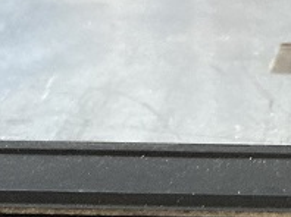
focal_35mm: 145
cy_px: 347
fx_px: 1217
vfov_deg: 9.8
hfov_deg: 13.2
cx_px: 373
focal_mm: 3.99
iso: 320
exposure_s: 1/26
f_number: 1.8
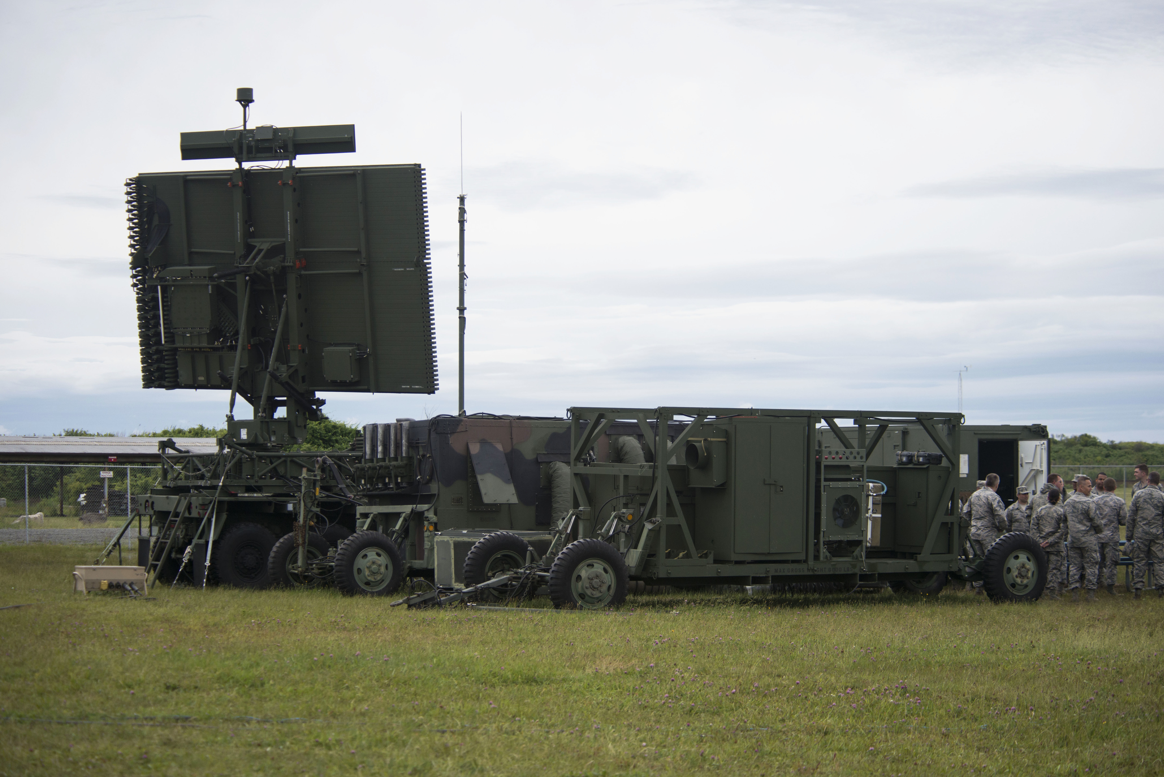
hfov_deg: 25.4
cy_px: 388
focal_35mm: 80
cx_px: 582
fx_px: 2587
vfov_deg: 17.1
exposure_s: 1/3200
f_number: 4.5
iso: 500
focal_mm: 80
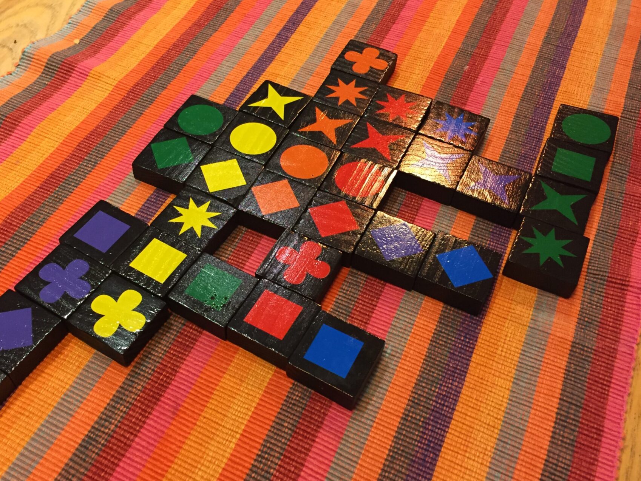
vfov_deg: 40.7
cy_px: 258
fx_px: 648
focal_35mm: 35
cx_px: 259
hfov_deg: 52.3
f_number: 2.2
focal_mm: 4.15
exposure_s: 1/33
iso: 200
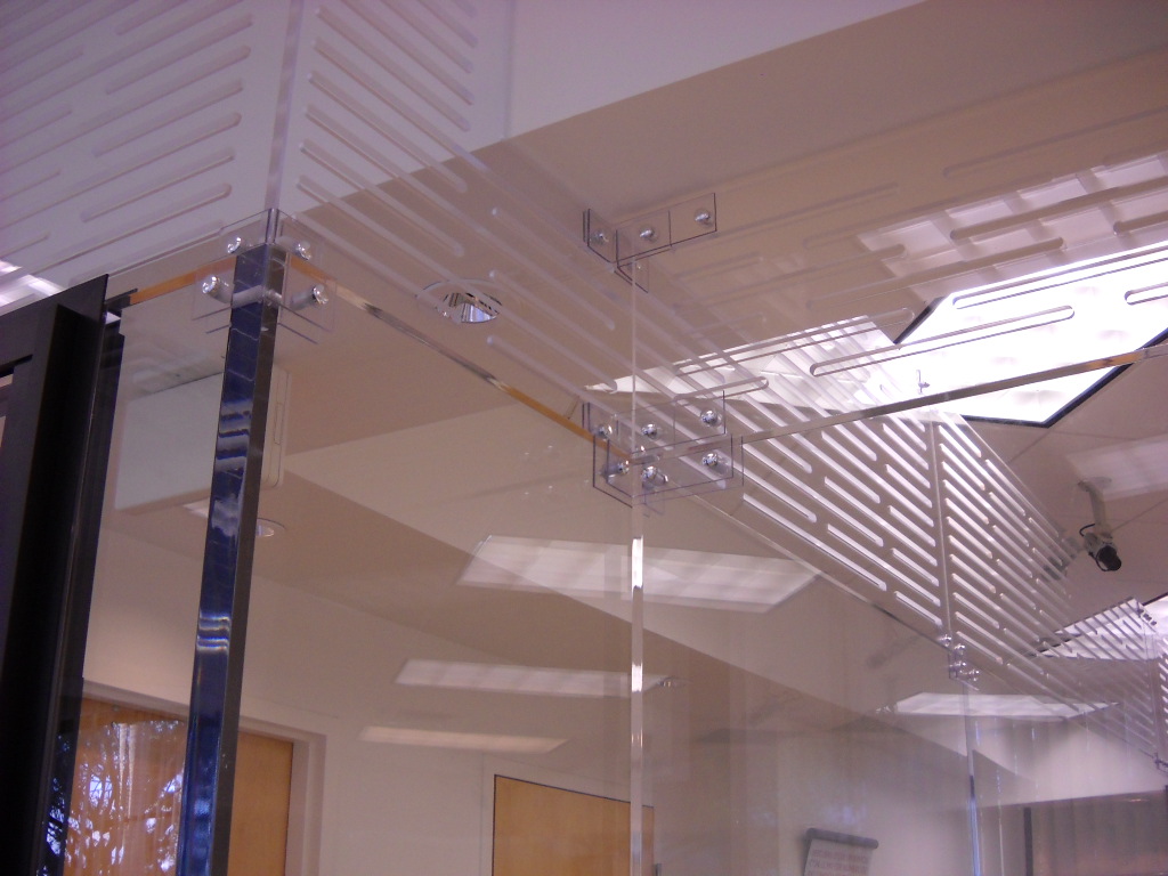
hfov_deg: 45.8
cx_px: 584
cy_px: 438
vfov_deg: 35.1
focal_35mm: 41
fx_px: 1383
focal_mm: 6.72
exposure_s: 1/60
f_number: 3.1
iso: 200
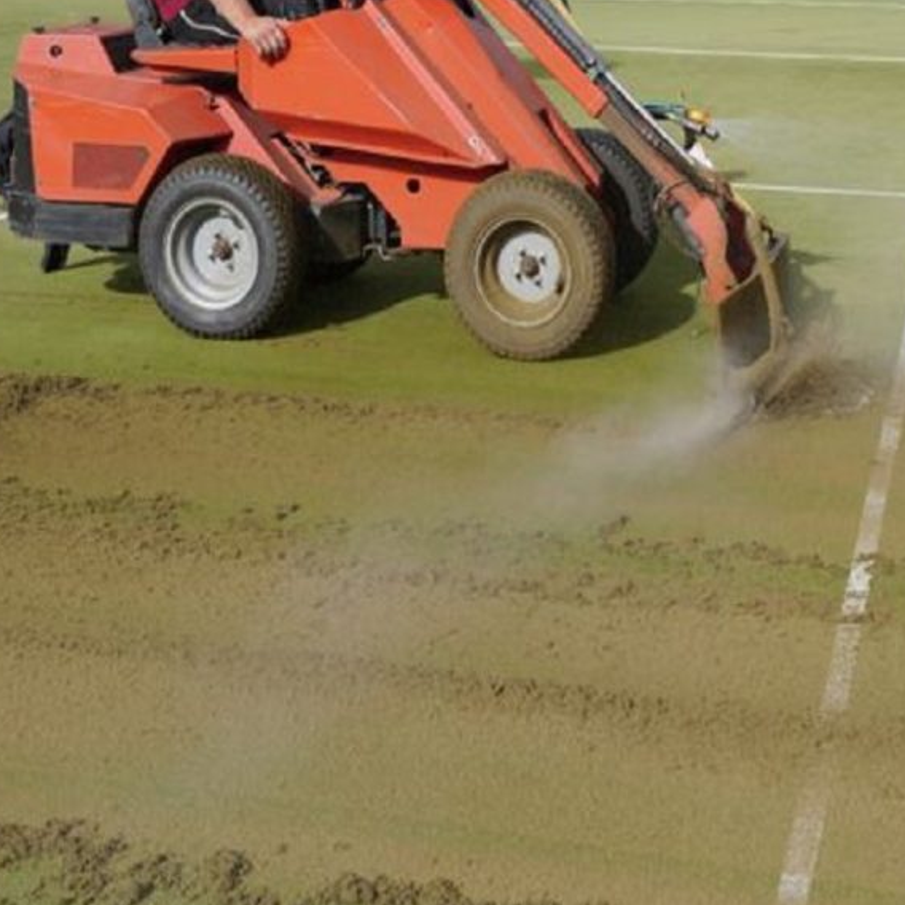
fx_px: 1272
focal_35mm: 43
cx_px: 437
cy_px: 454
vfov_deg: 39.2
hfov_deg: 39.2
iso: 160
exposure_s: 1/320
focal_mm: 18
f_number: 8
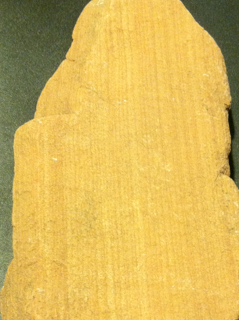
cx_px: 142
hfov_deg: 25.6
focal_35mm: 57
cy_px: 224
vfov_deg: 33.4
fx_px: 526
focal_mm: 3.85
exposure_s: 1/15
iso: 400
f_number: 2.8
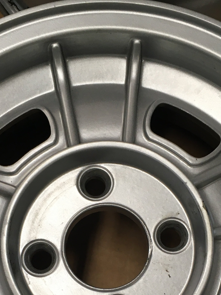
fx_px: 528
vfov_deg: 30.2
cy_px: 248
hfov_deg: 23.6
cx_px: 101
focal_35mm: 62
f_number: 2.2
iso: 25
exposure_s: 1/30
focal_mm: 4.15
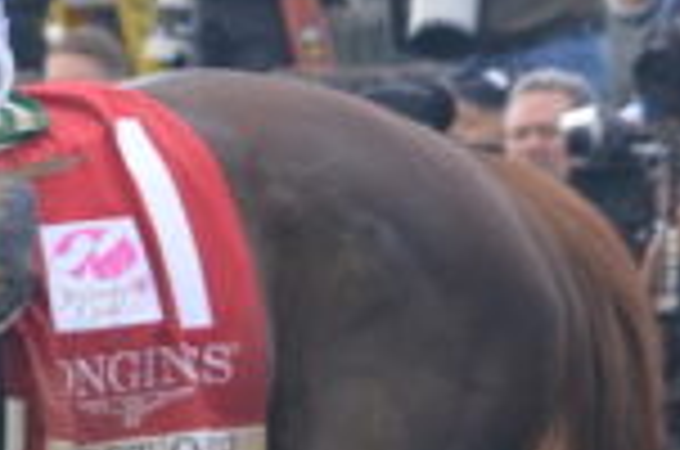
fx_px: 13331
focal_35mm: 707
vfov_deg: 1.9
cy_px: 418
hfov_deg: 2.9
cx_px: -583
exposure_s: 1/500
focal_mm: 105
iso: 1400
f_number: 4.8
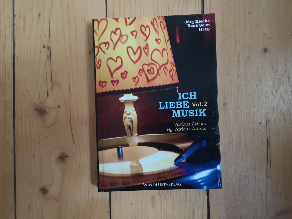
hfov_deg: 65.3
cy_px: 110
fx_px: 228
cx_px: 146
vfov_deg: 51.4
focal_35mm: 27
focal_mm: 3.95
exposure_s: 1/25
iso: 640
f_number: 1.8
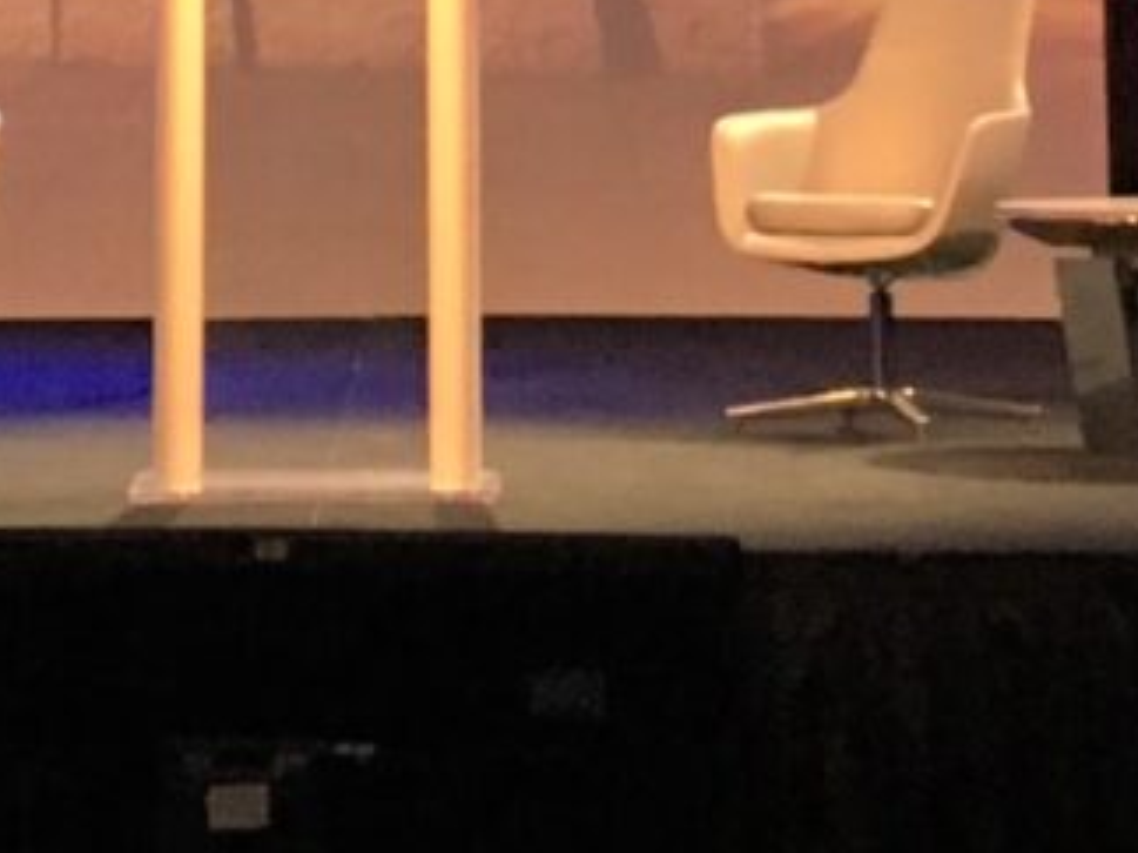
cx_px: 430
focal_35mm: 184
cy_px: -1625
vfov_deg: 7.2
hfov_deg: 10.7
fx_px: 6047
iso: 100
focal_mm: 4.15
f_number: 2.2
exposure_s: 1/30
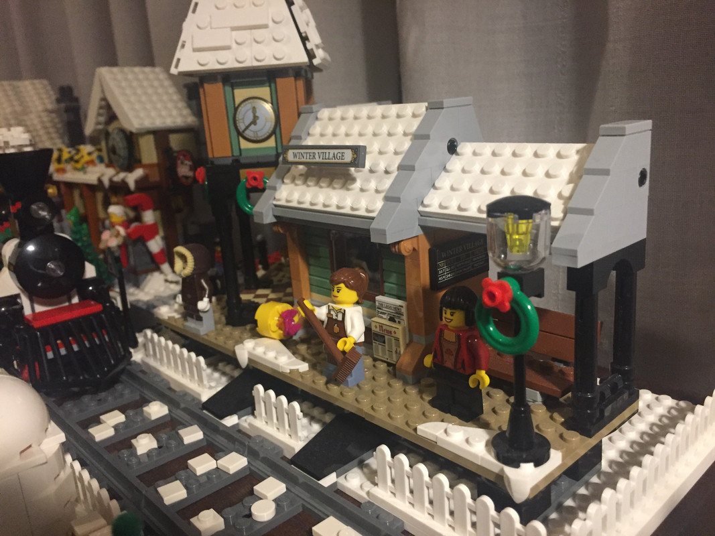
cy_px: 268
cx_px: 358
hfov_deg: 61.7
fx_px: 599
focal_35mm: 29
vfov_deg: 48.2
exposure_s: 1/33
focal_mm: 4.15
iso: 320
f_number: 2.2
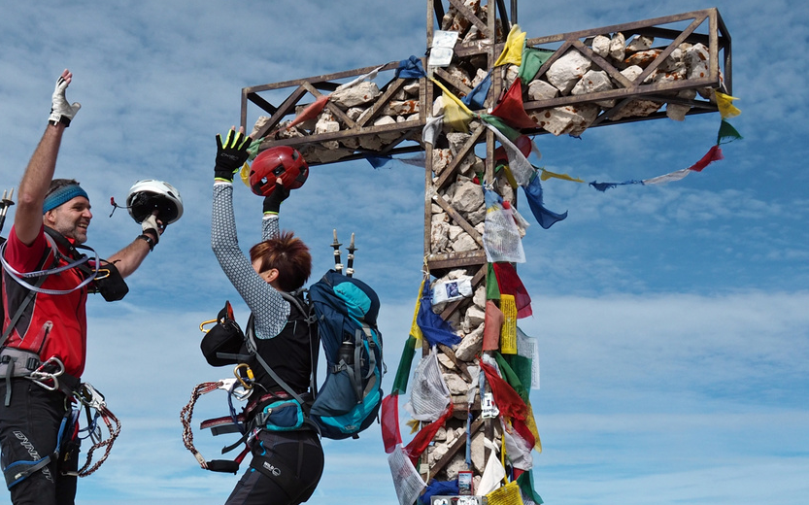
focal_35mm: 55
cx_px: 338
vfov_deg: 23.5
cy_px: 281
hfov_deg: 36.8
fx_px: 1212
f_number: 9
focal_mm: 15
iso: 200
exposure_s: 1/800
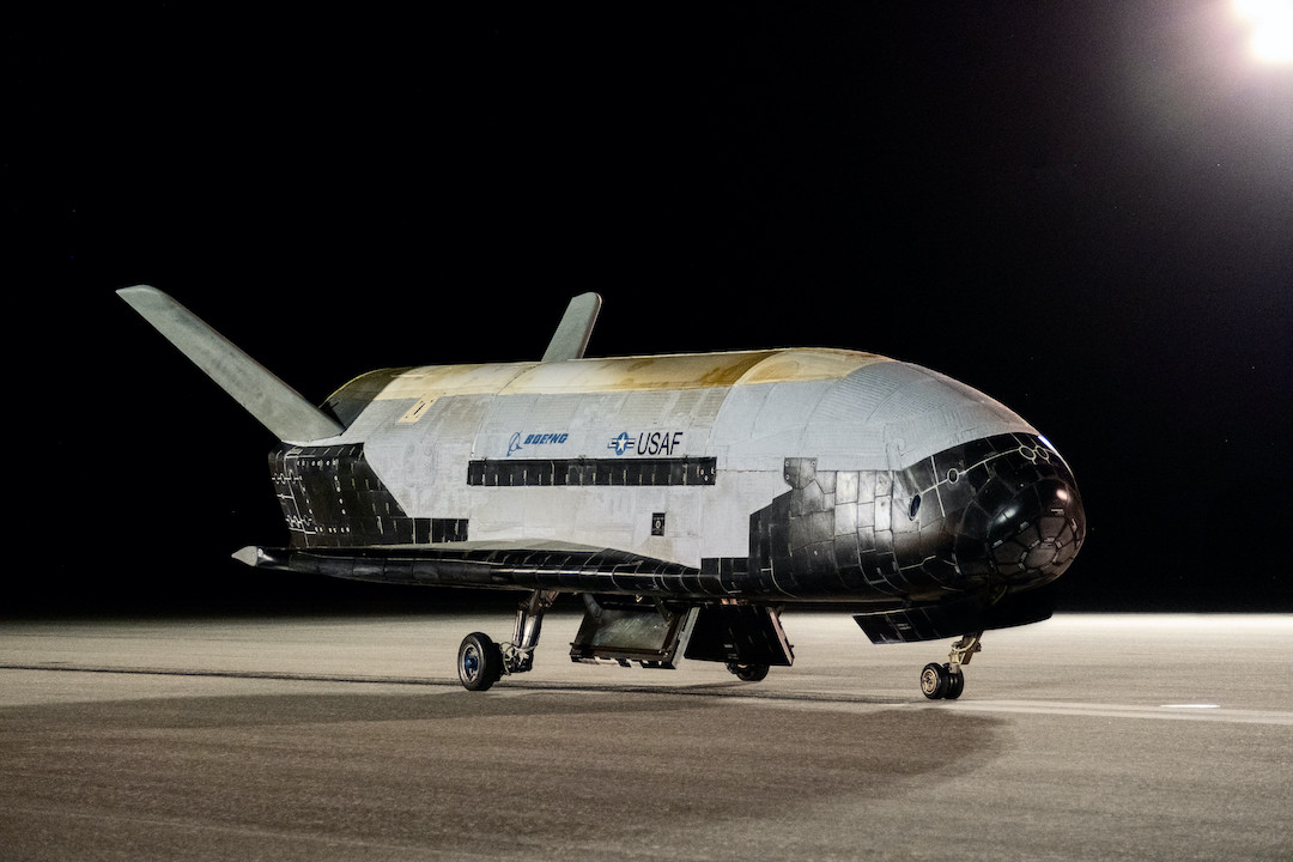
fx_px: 4597
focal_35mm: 128
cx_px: 646
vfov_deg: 10.7
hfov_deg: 16.0
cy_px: 431
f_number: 4
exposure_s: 1/250
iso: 12800
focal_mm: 85.4
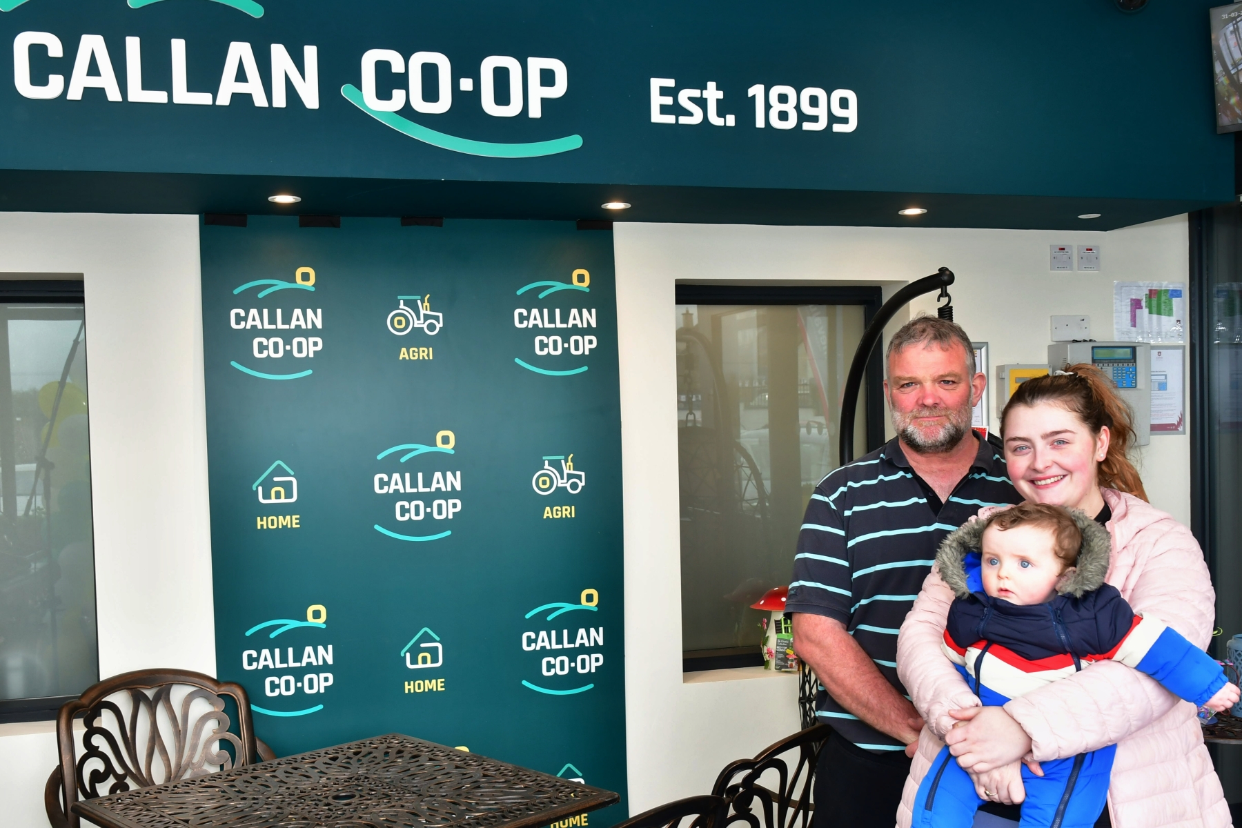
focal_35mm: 33
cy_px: 414
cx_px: 621
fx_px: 1138
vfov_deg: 40.0
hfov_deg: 57.2
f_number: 5.6
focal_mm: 22
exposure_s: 1/100
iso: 500
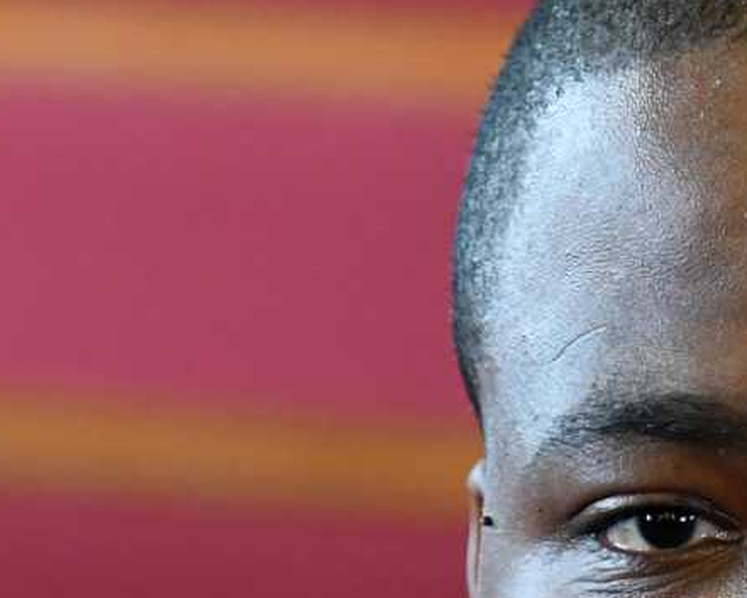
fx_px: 14152
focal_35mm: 640
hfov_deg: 3.0
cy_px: 907
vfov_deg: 2.4
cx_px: 471
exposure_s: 1/80
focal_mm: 98
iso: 2500
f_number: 2.8
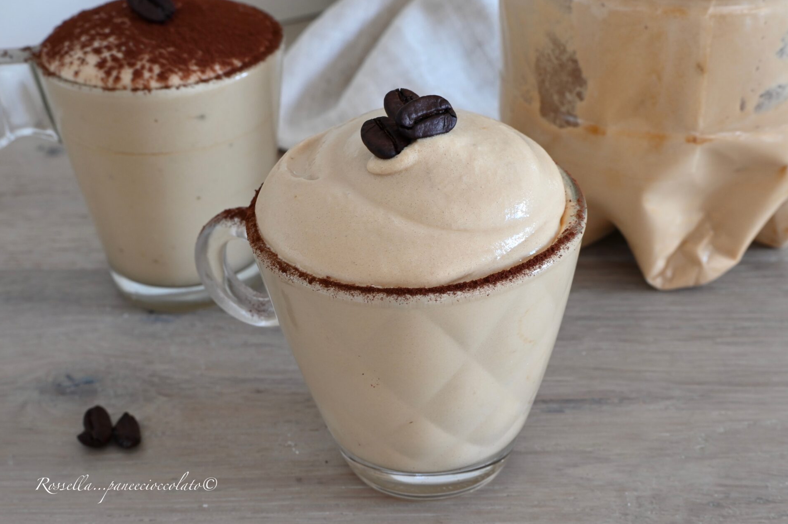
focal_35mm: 56
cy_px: 261
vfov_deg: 24.2
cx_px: 400
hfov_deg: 35.7
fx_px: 1225
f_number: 10
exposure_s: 1/3
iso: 250
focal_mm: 35
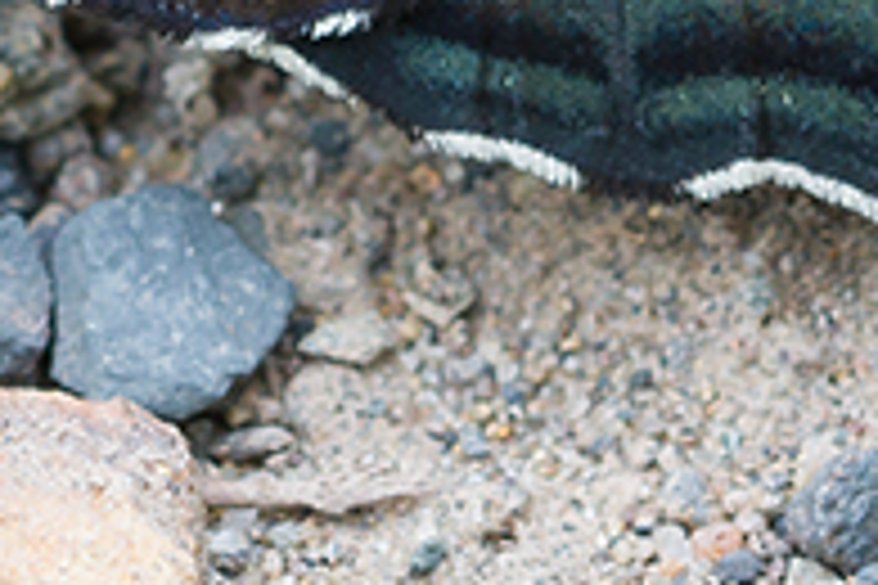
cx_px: 887
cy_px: -1647
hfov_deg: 1.3
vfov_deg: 0.9
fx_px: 37556
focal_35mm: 1540
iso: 320
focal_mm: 200
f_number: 9
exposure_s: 1/10
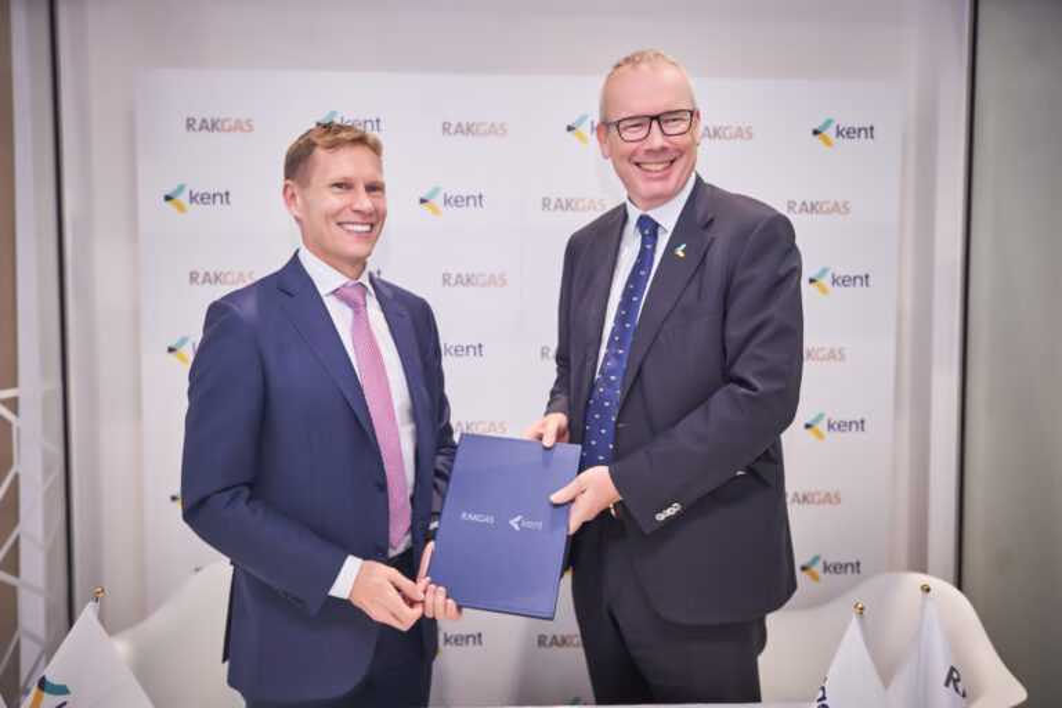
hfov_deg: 63.7
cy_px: 354
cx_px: 531
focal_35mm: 29
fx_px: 855
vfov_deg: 45.0
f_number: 3.2
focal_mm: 29
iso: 1250
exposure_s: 1/160
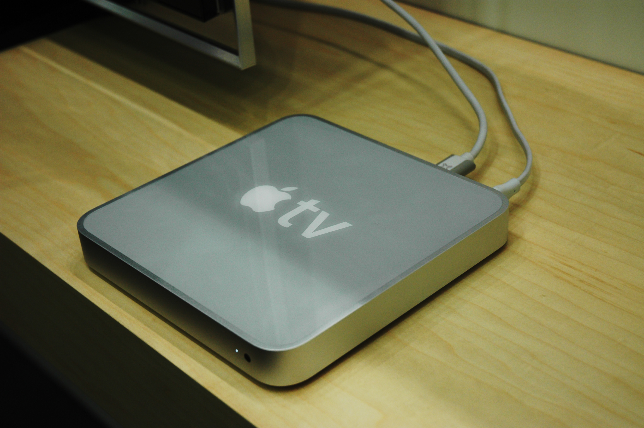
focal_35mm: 60
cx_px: 322
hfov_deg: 33.4
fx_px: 1072
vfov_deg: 22.6
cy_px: 214
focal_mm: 40
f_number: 4.5
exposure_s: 1/80
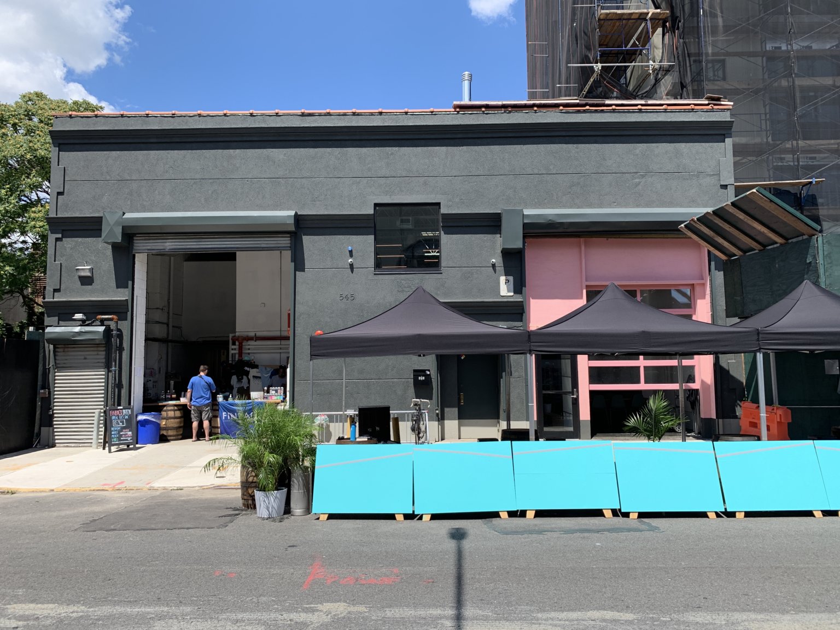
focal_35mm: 26
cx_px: 420
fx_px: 631
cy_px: 315
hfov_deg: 67.3
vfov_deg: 53.1
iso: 25
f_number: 1.8
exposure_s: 1/1689
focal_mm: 4.25
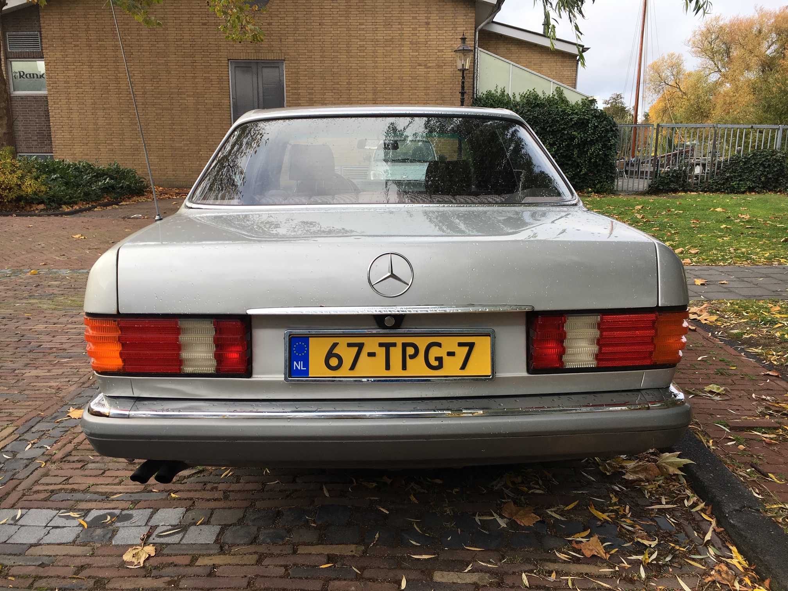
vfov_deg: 48.2
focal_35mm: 29
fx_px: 660
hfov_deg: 61.7
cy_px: 296
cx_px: 394
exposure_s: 1/295
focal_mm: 4.15
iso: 25
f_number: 2.2
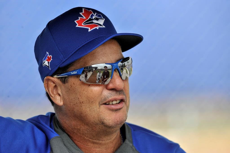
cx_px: 115
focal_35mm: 400
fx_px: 2553
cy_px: 76
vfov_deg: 3.4
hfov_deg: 5.2
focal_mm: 400
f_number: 4.5
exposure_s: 1/1250
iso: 640
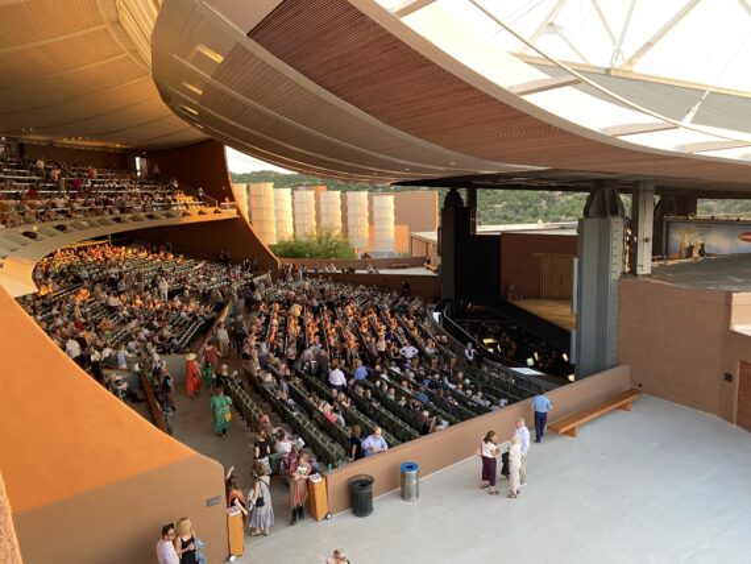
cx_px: 376
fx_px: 564
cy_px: 282
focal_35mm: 26
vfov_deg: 53.1
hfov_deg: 67.3
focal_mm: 4.25
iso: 125
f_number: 1.8
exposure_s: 1/69
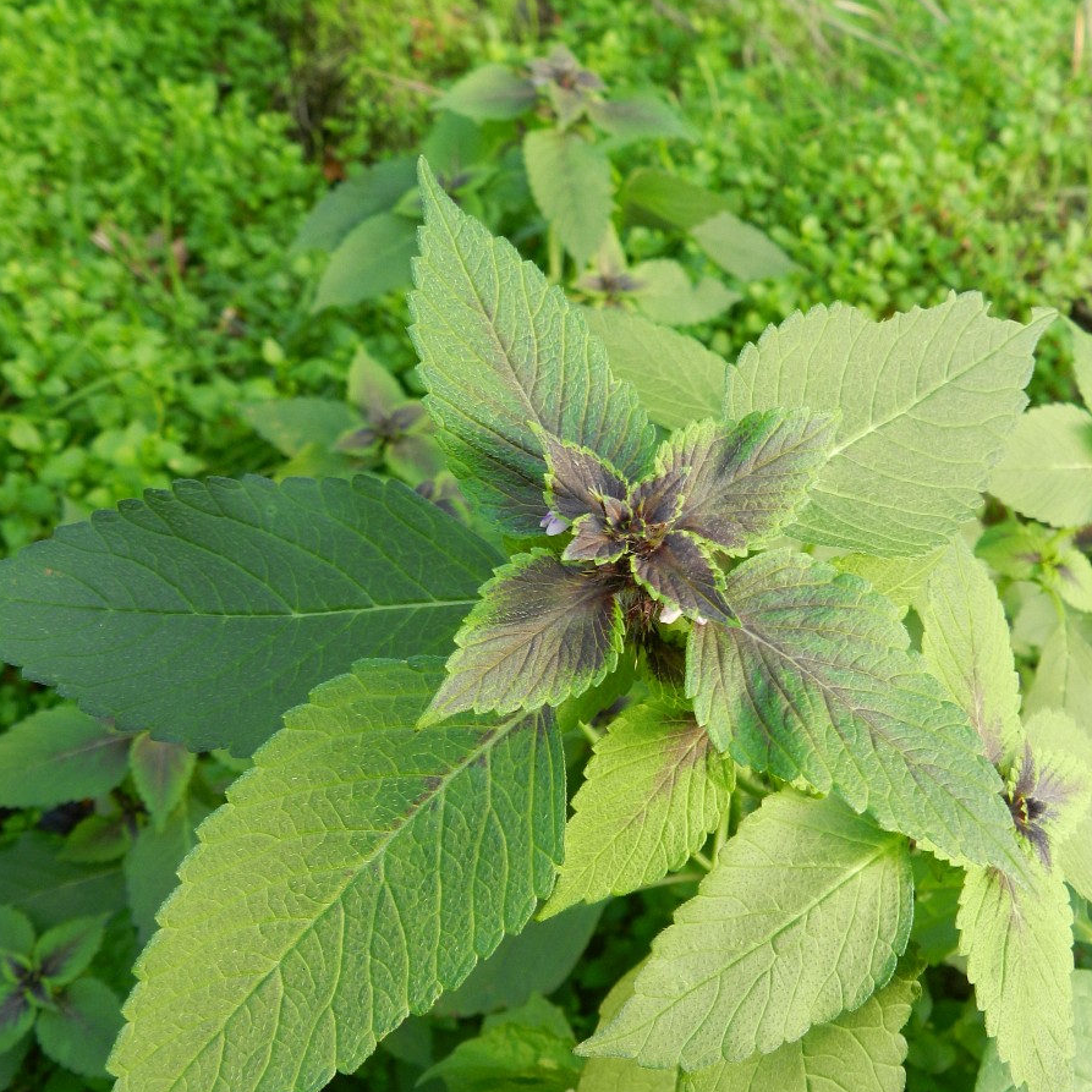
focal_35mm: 38
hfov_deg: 43.9
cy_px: 703
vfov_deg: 43.4
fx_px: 1356
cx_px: 548
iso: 160
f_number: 3.7
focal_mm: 5.6
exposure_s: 1/50
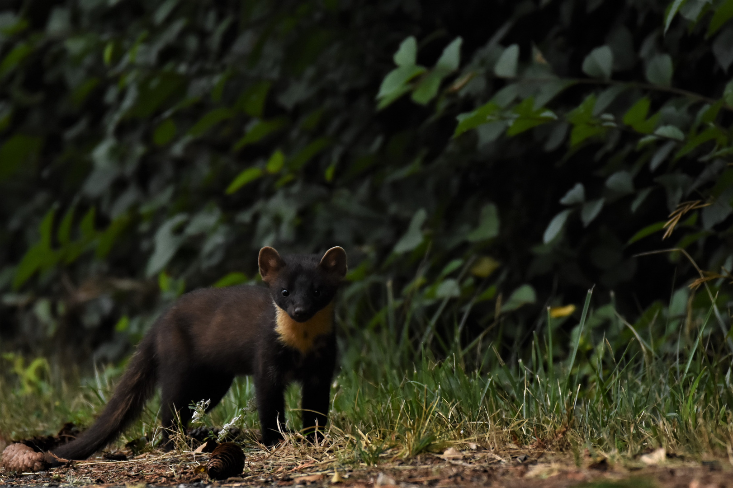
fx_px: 14045
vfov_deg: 2.0
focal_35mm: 690
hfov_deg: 3.0
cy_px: 244
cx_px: 366
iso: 1600
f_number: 6
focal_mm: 460
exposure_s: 1/500
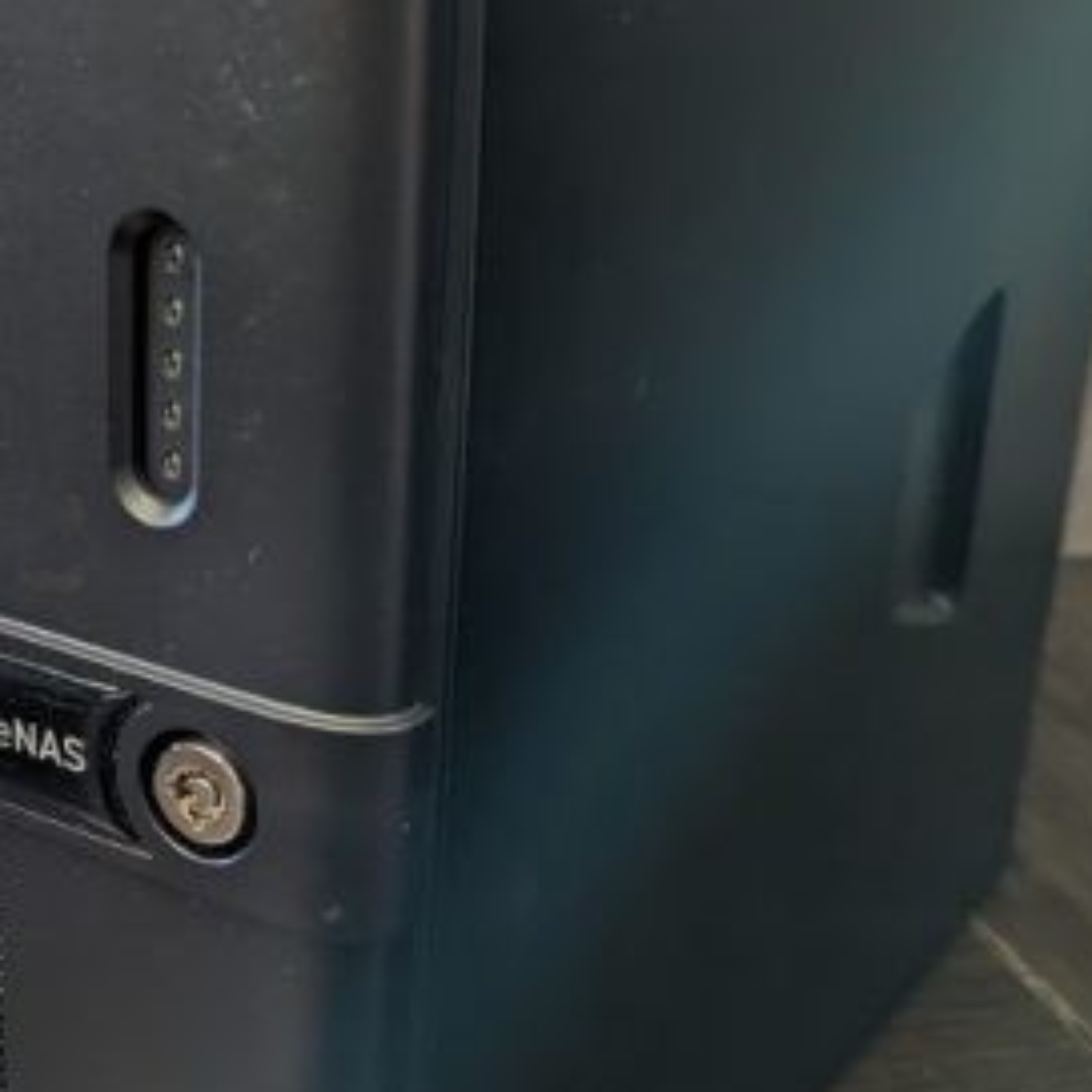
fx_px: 2141
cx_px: -169
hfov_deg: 26.0
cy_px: 542
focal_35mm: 60
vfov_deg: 28.6
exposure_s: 1/129
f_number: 1.85
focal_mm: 6.81
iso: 561
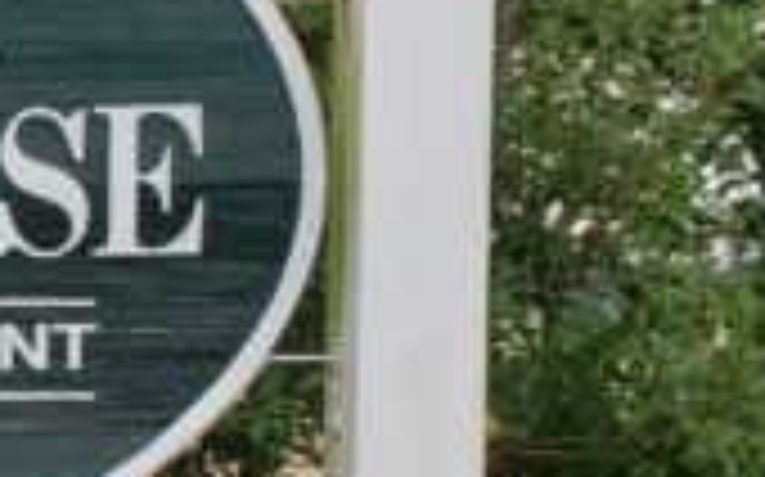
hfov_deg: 16.6
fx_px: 2354
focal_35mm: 113
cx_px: -428
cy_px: 459
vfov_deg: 11.5
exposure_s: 1/450
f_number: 2.4
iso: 50
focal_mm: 4.3
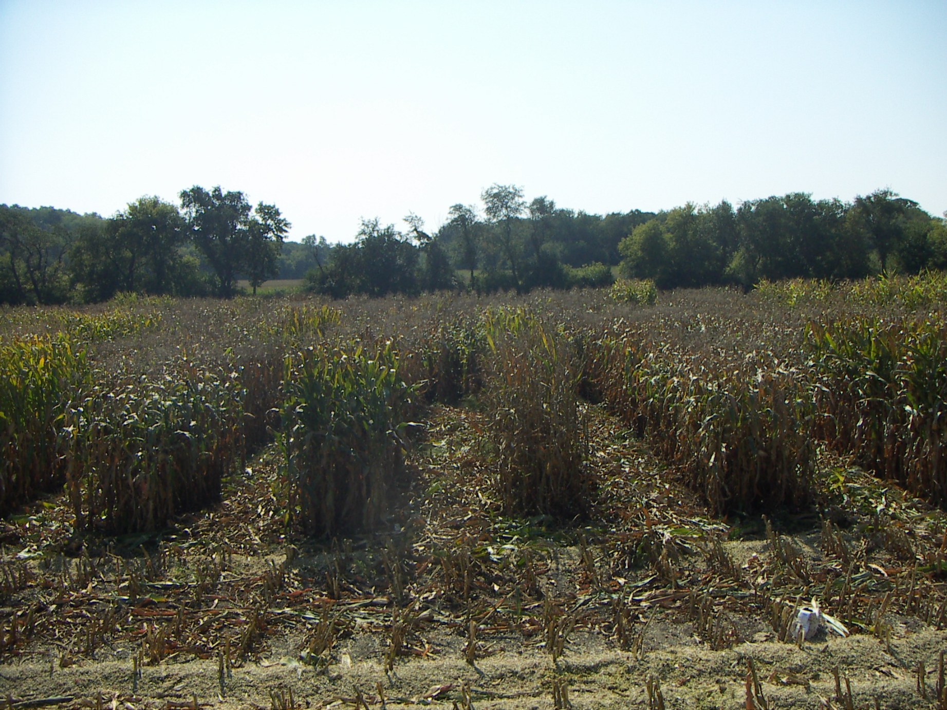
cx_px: 474
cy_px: 355
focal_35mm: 36
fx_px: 985
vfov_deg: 39.7
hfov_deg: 51.4
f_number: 6.7
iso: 50
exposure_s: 1/320
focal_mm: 4.7
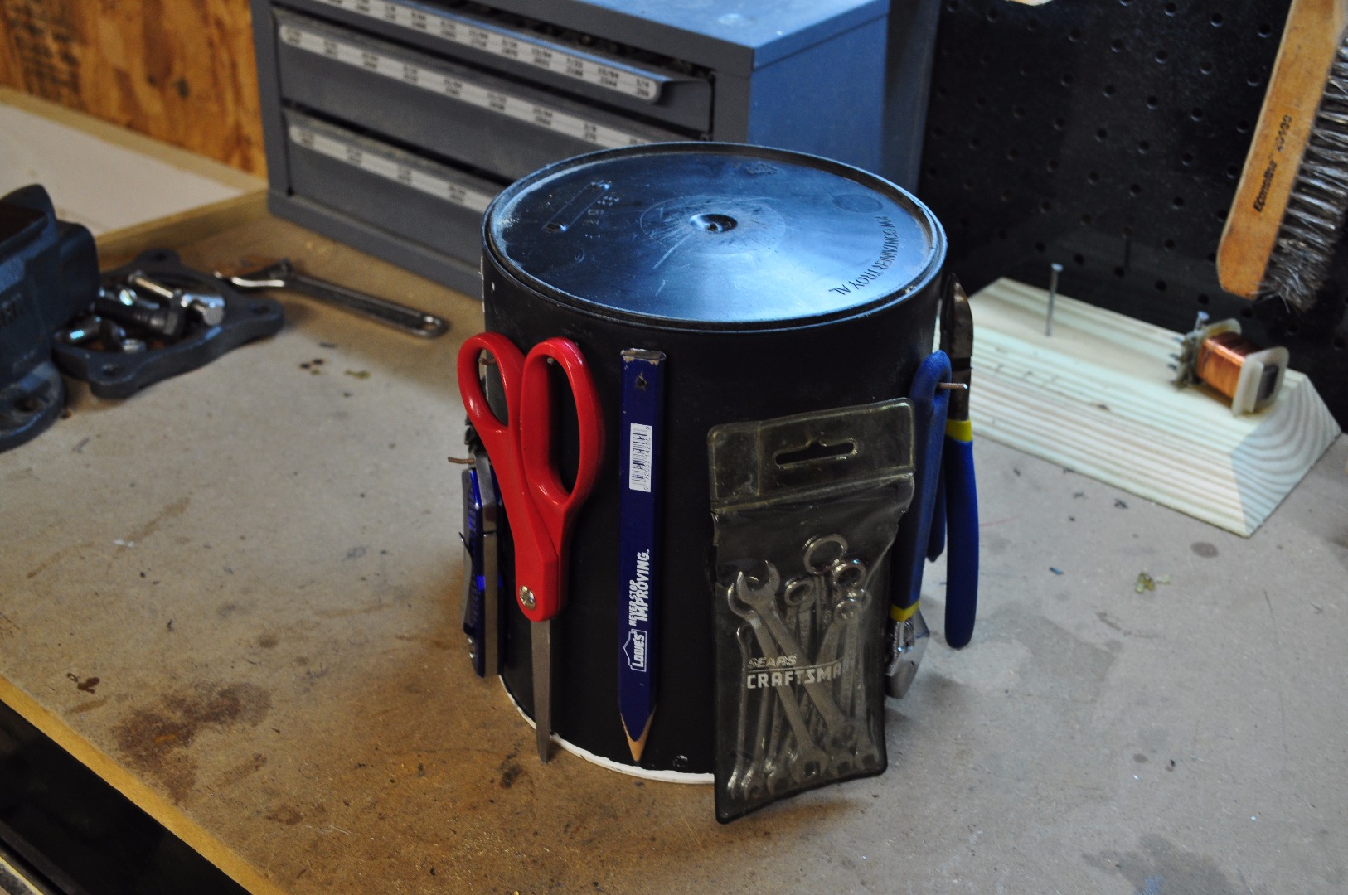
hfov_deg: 46.4
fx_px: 1571
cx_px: 674
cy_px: 448
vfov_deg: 31.8
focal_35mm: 42
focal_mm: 28
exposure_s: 1/15
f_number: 6.3
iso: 500
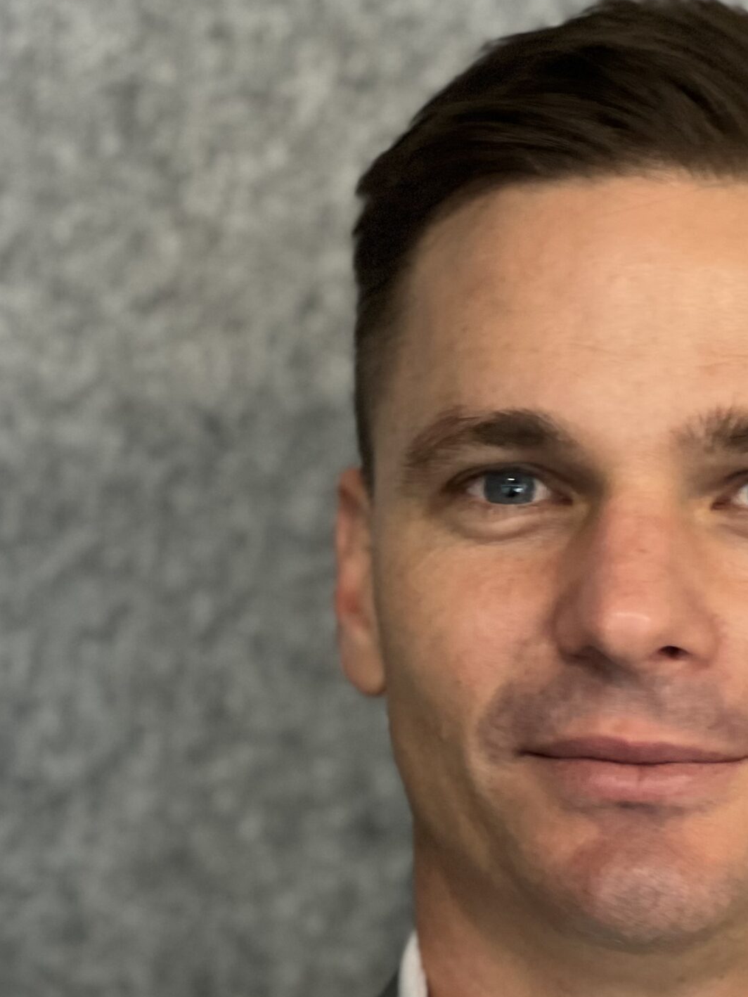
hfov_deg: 10.6
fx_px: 4004
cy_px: 766
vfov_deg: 14.1
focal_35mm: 139
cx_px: 671
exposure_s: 1/17
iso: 400
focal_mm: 9
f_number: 2.8
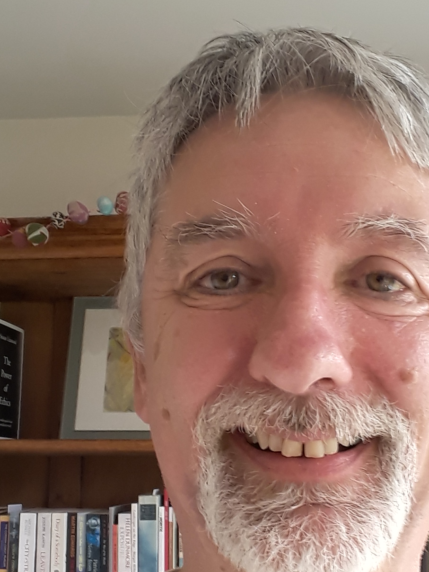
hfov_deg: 29.6
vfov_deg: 38.7
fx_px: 810
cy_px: 348
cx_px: 256
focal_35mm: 49
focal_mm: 1.92
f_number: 2.2
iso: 50
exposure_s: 1/33
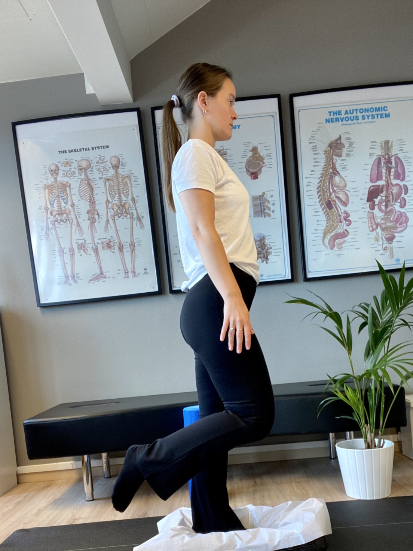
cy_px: 383
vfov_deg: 55.2
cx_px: 214
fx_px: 509
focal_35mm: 32
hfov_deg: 44.2
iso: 125
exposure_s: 1/50
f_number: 2.2
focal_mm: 2.71
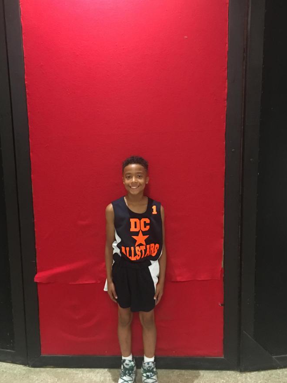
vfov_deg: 53.9
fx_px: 376
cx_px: 132
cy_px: 175
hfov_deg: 41.8
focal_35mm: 34
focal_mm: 4.15
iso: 250
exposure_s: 1/15
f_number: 2.2
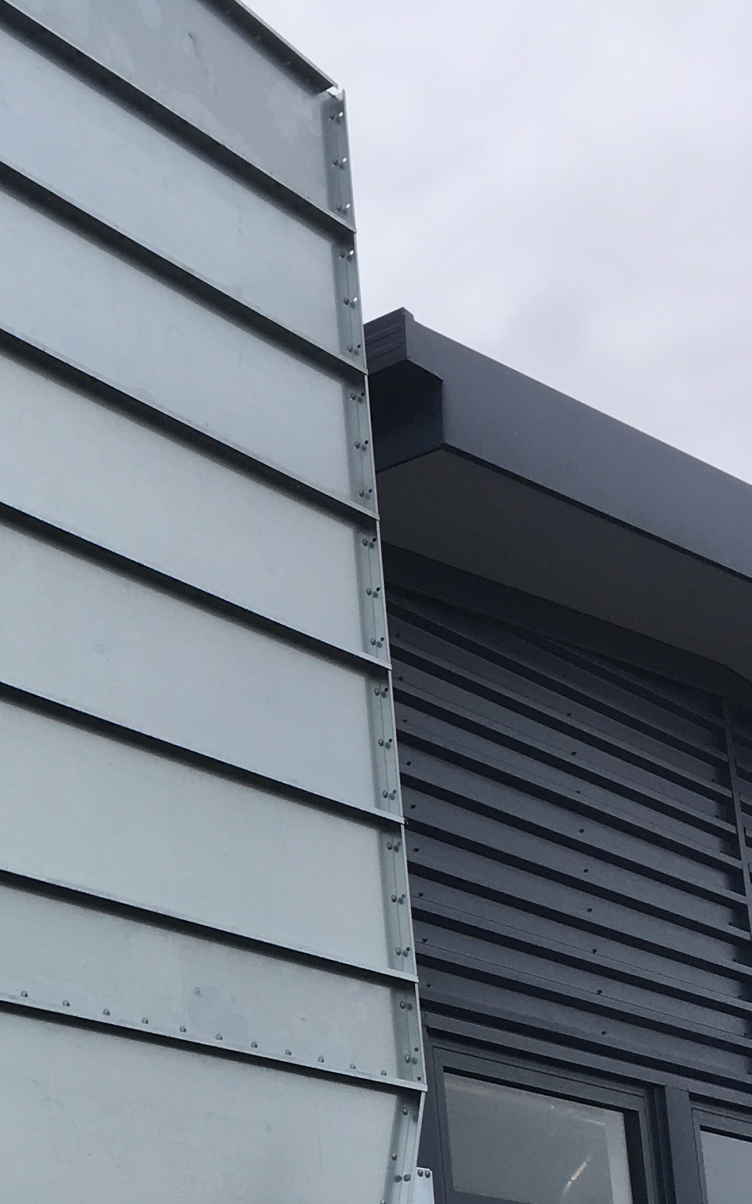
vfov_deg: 28.7
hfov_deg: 17.3
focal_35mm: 70
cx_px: -261
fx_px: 2295
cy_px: 977
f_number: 2.2
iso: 25
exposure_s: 1/557
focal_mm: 4.15
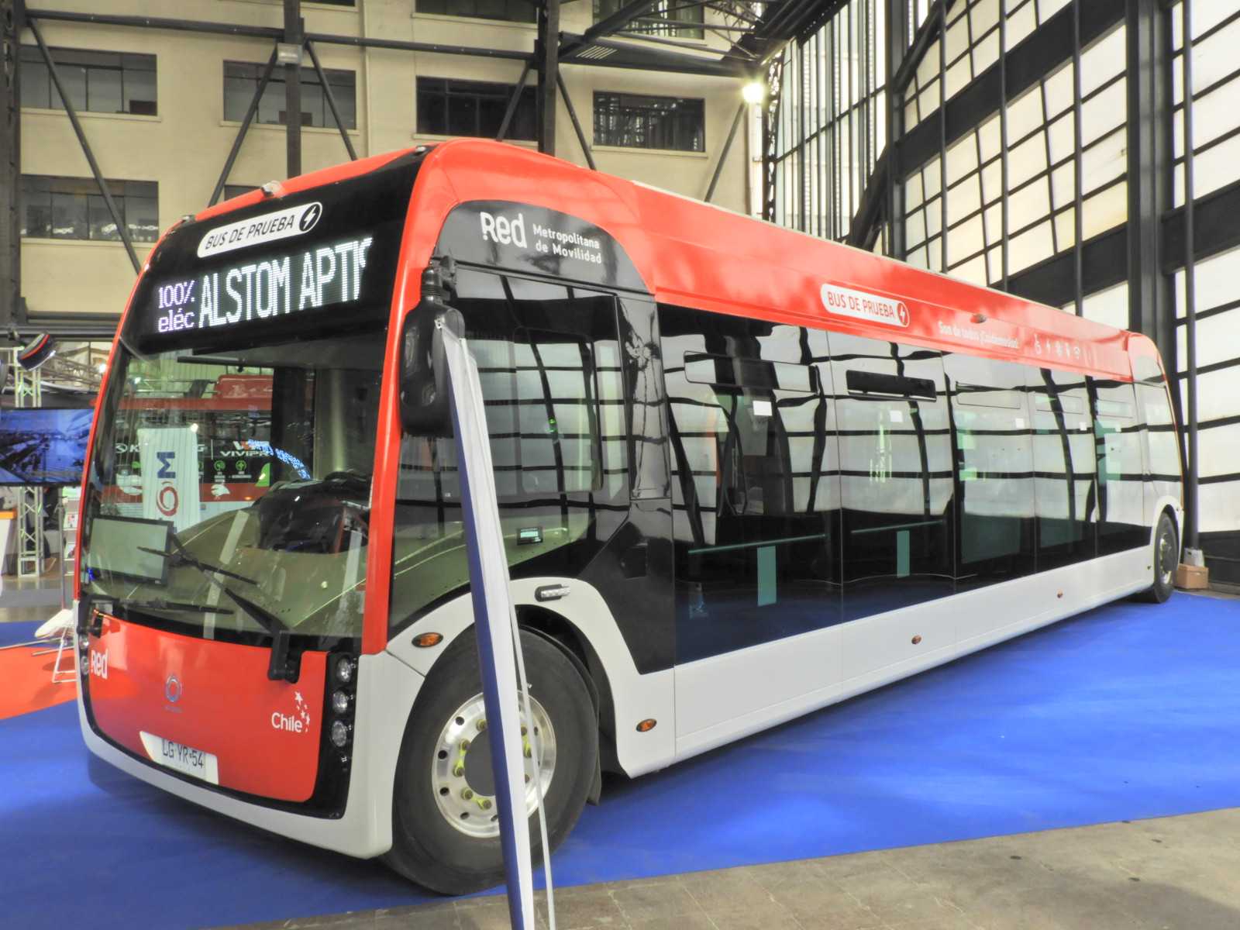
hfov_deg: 60.0
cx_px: 620
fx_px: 1075
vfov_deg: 46.8
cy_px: 465
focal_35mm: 30
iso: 110
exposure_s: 1/30
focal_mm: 5.4
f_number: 8
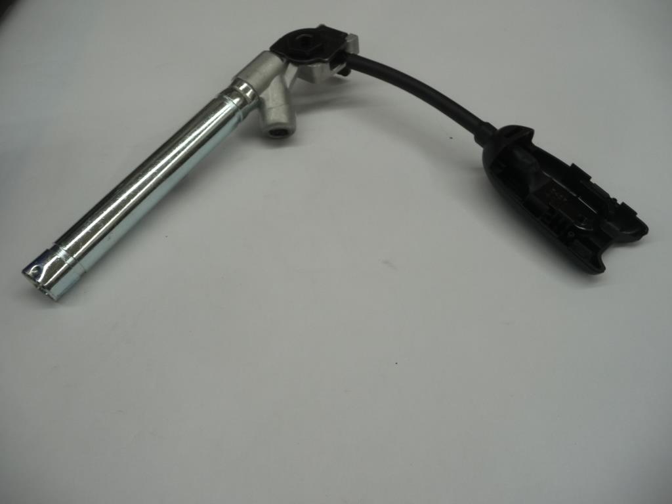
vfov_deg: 49.7
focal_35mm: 28
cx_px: 336
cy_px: 252
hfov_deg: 63.4
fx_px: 544
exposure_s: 1/40
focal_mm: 4.7
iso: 100
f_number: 3.3
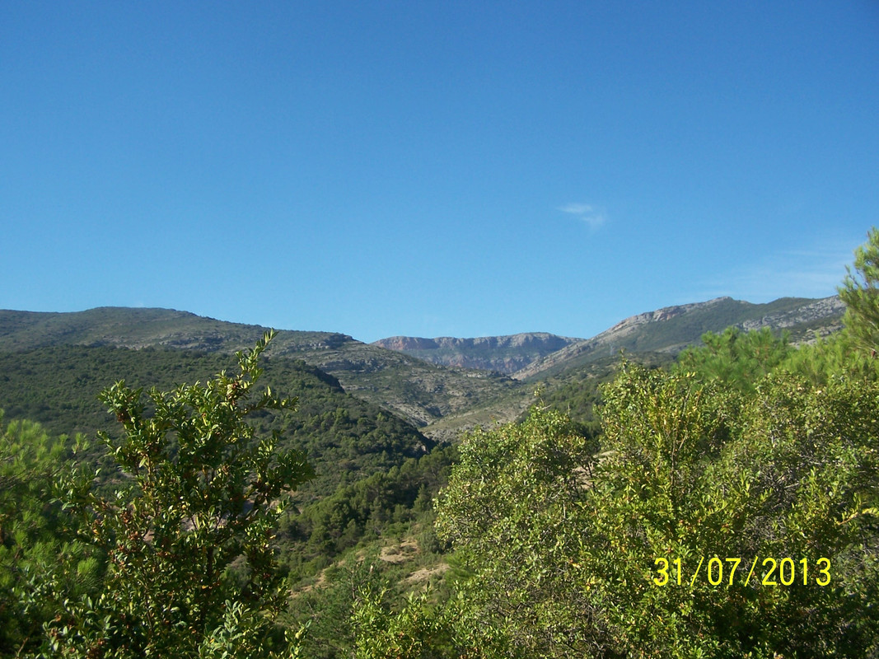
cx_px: 440
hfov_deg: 49.0
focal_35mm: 38
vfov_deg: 37.7
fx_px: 965
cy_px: 330
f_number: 2.8
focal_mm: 6.3
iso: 80
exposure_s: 1/1000
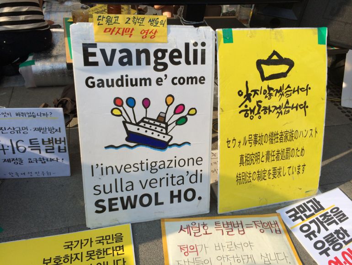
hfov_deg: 59.9
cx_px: 176
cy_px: 132
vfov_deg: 46.8
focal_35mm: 30
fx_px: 305
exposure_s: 1/1866
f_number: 2.2
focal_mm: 4.12
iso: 32
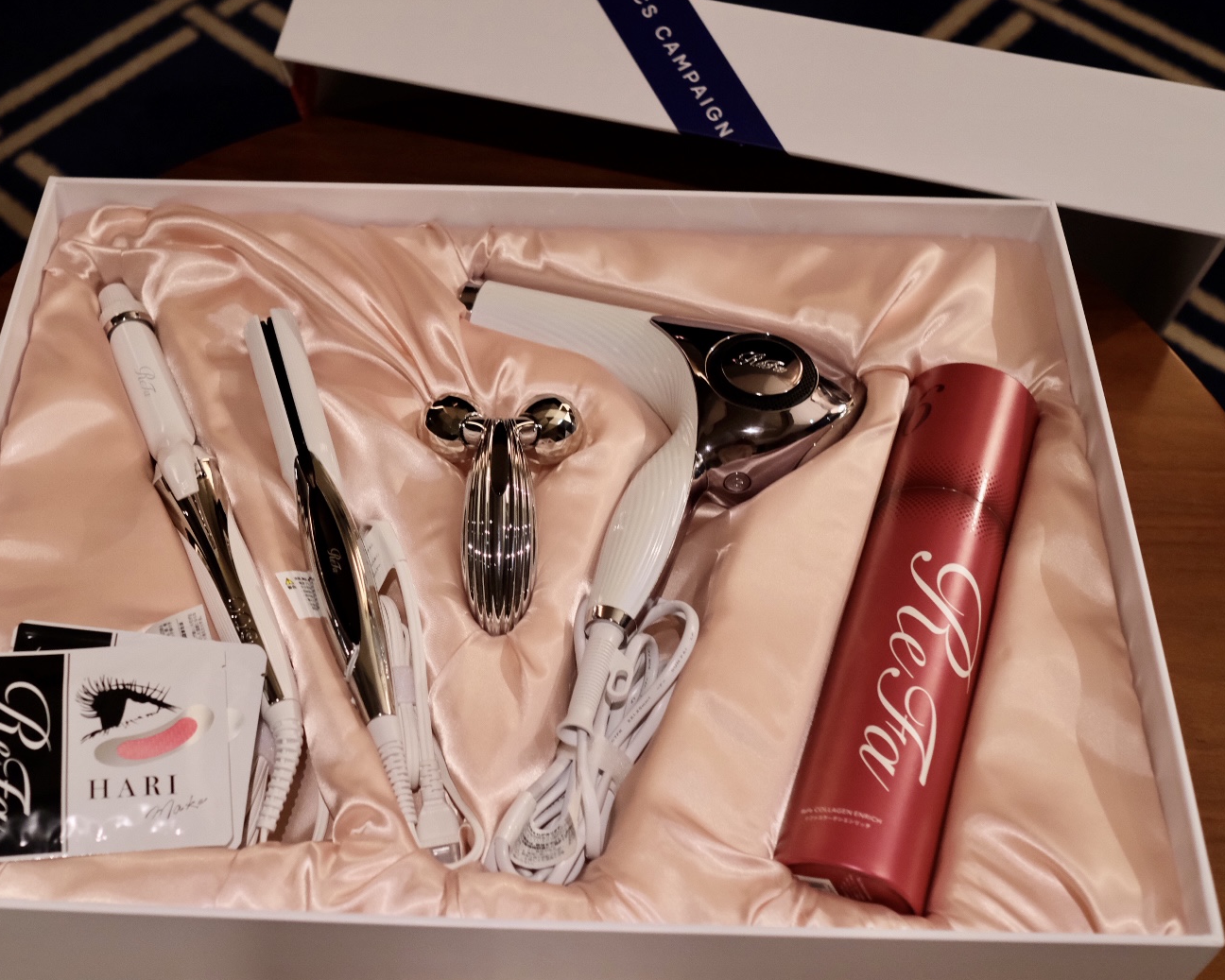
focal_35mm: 45
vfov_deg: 33.4
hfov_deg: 41.0
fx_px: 1632
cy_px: 479
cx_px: 495
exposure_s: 1/60
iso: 3200
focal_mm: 23
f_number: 2.2
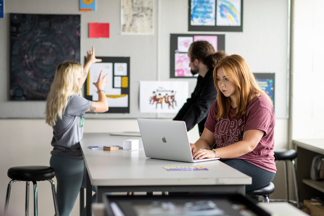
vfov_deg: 16.1
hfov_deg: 23.9
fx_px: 765
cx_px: 162
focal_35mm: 85
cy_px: 108
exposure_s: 1/250
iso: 640
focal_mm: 85
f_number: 2
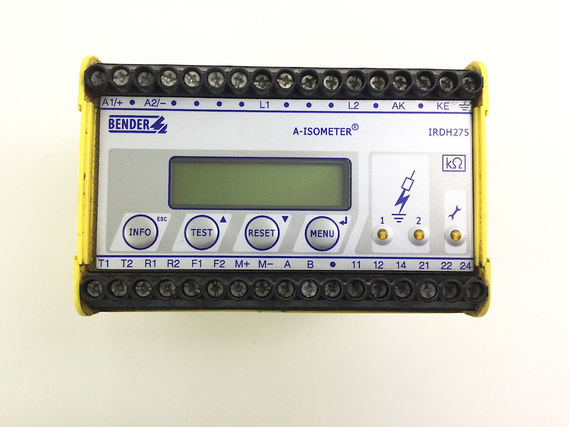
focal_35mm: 31
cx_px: 284
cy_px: 214
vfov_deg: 45.4
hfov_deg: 58.3
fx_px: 510
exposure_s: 1/33
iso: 32
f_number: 2.4
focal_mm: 3.3
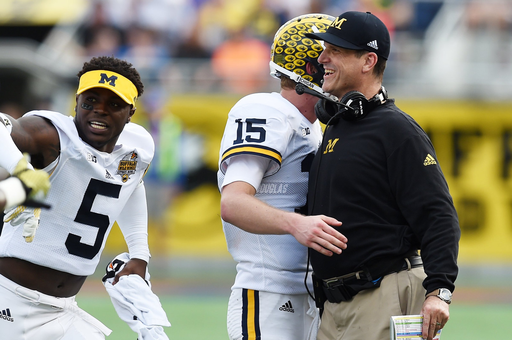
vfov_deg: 3.4
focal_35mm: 400
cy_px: 170
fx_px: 5682
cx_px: 256
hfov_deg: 5.2
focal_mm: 400
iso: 500
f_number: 4
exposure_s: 1/1600
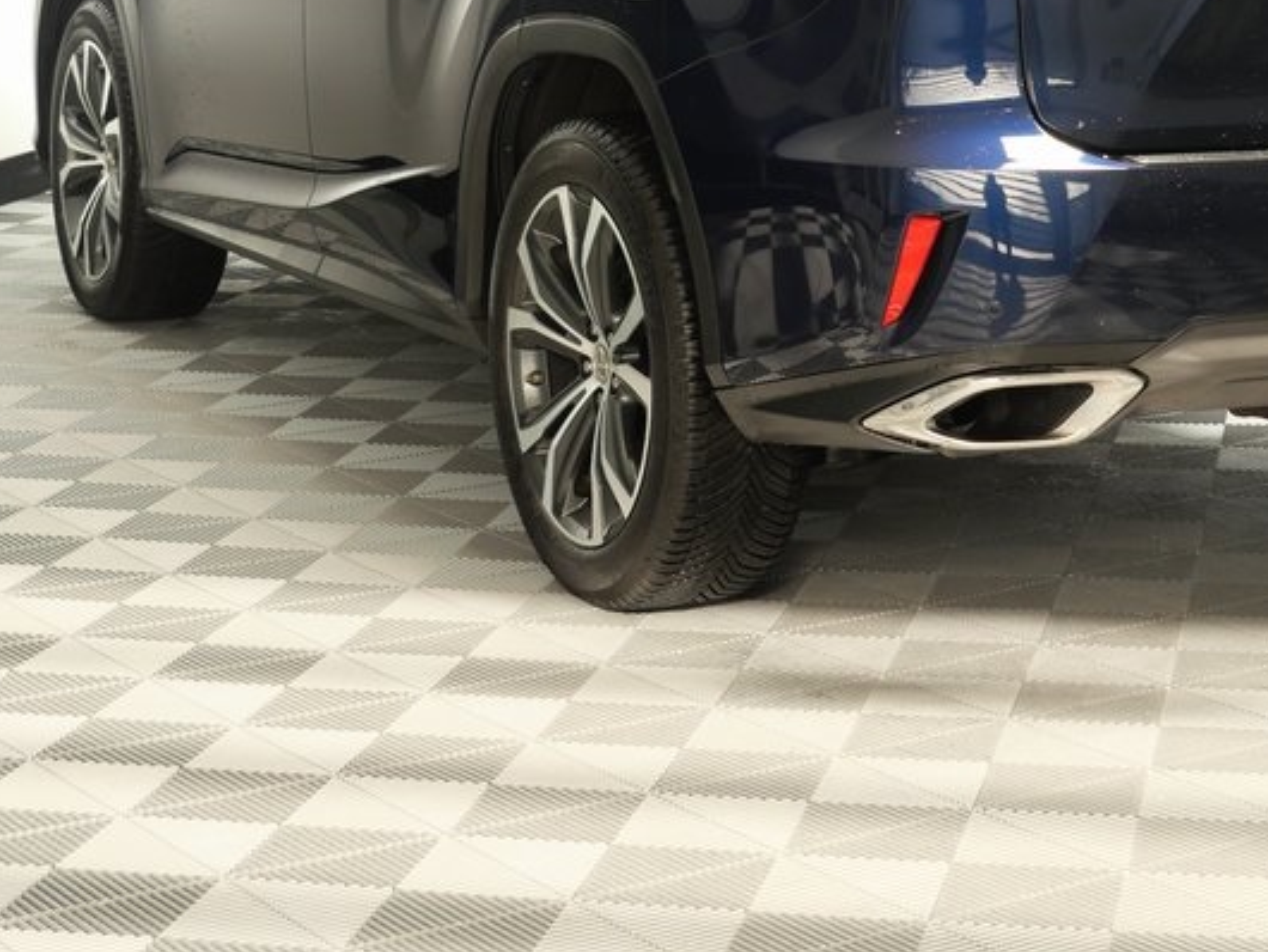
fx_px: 3115
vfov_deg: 17.1
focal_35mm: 85
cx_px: 880
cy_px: 77
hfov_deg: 22.9
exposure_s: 1/200
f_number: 4.5
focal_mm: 22
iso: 500
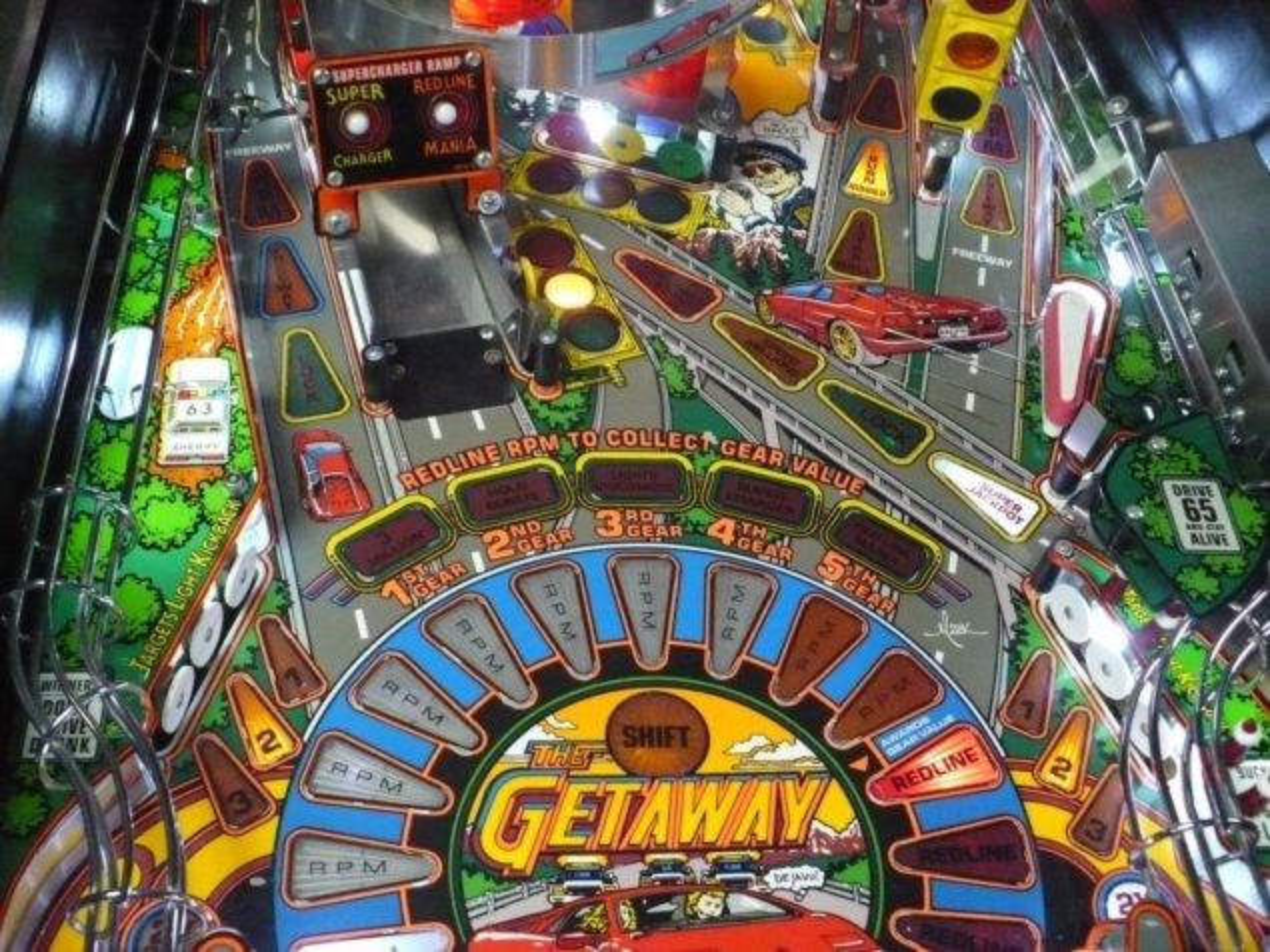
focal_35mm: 37
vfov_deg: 38.7
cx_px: 635
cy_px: 476
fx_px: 1357
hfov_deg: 50.1
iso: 800
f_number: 2.8
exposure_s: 1/125
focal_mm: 6.1
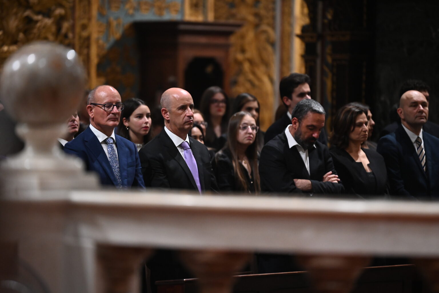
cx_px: 220
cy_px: 146
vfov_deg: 6.9
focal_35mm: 200
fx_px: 2439
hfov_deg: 10.3
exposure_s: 1/100
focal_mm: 200
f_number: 2.8
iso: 5000
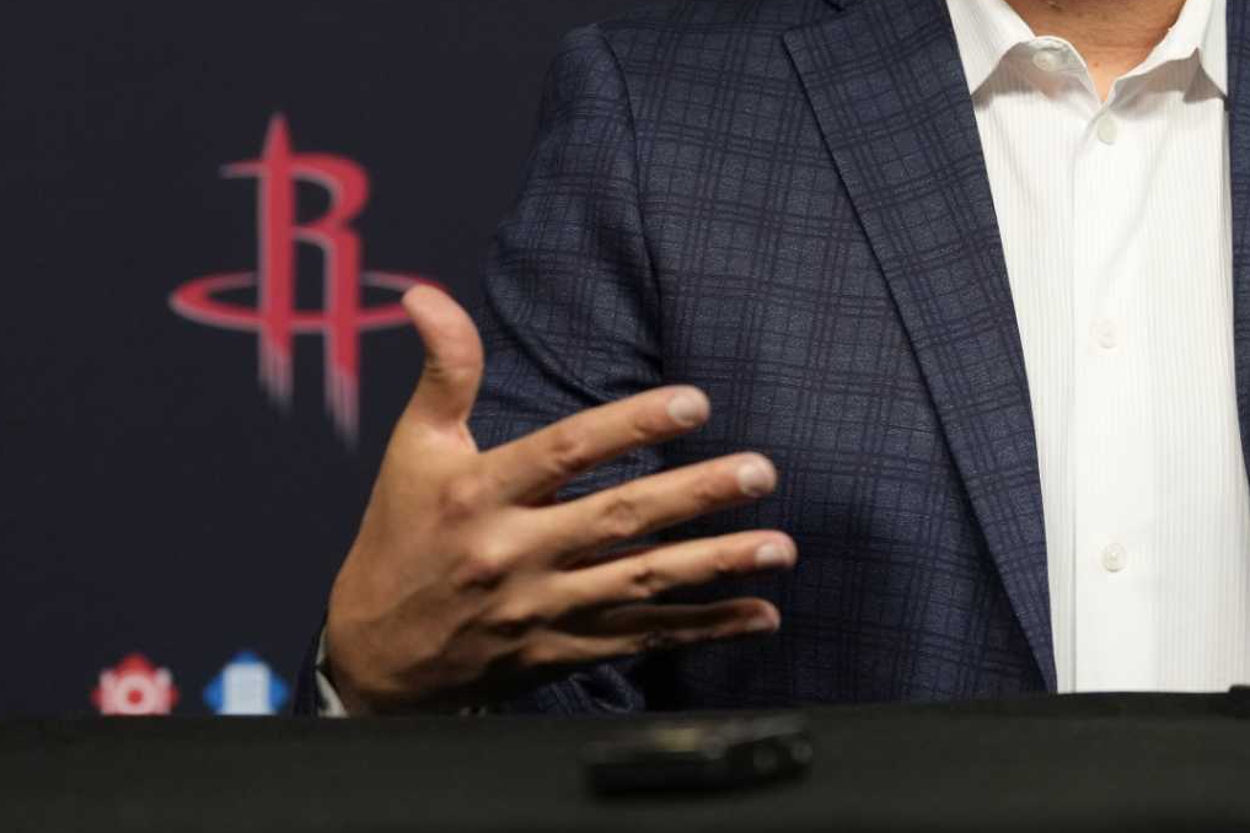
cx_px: 1107
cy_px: 15
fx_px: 5243
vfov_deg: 9.0
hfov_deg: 13.5
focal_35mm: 151
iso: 2500
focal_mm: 75
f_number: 4
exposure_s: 1/320
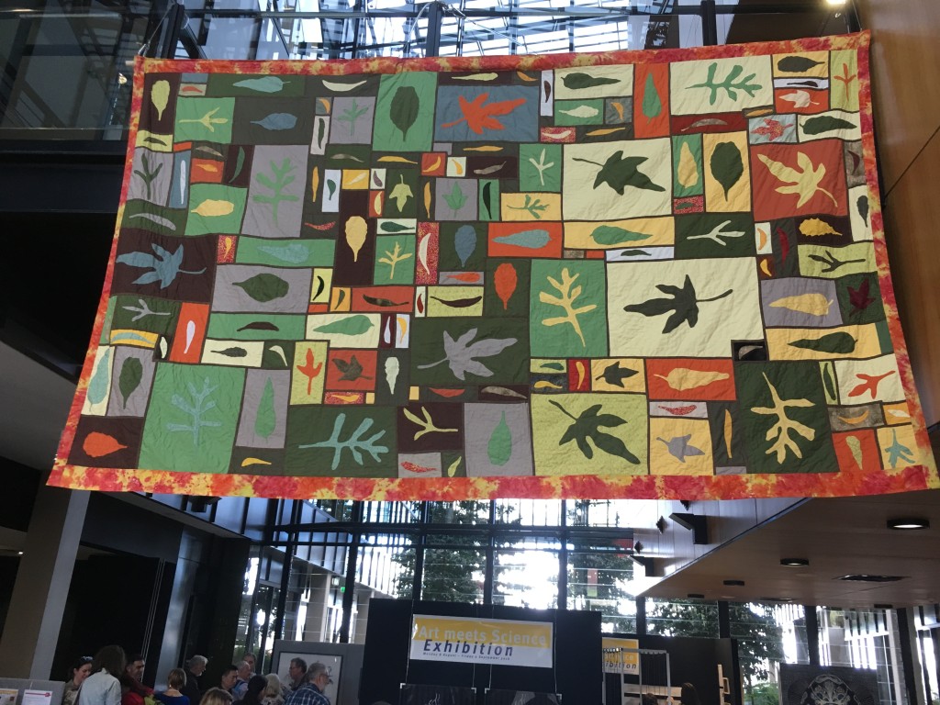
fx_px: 787
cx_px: 470
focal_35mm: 29
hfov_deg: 61.7
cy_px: 352
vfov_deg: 48.2
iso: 125
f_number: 2.2
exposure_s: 1/33
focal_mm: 4.15
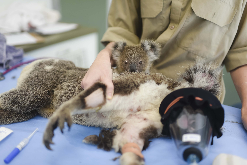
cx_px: 124
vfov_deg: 37.9
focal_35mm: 35
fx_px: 240
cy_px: 82
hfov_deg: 54.4
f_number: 1.4
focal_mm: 35
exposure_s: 1/400
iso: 250
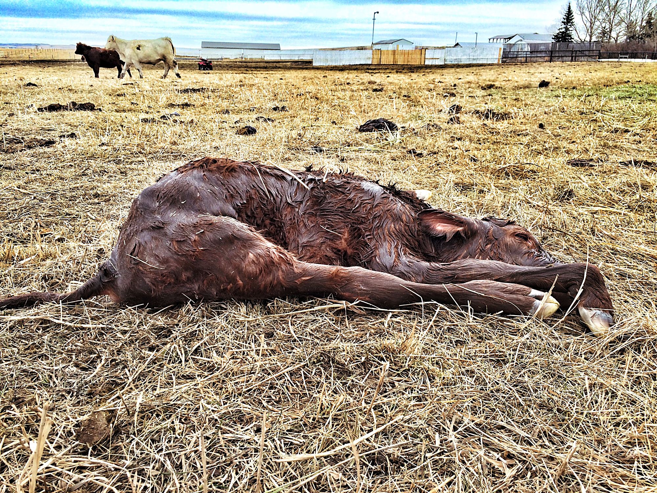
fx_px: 550
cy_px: 246
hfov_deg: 61.7
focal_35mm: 29
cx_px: 328
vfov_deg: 48.2
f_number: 2.2
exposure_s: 1/328
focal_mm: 4.15
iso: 32
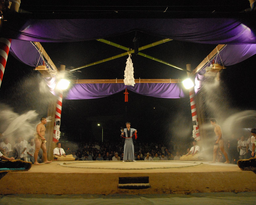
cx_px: 127
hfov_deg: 52.8
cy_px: 102
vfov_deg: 43.4
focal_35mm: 34
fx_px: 258
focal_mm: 20
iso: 1600
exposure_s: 1/30
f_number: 5
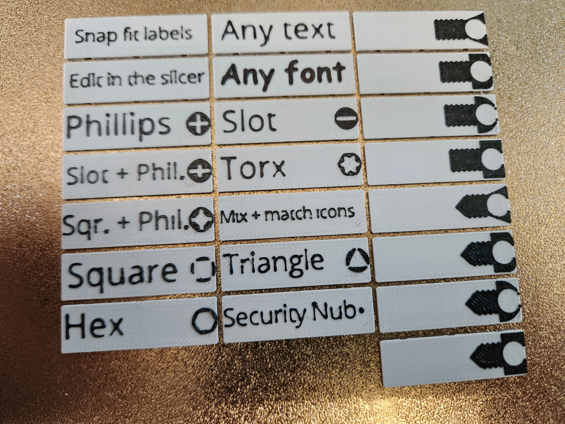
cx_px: 282
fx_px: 375
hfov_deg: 73.9
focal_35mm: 23
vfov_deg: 58.9
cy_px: 212
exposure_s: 1/120
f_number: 1.8
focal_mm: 5.4
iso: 800
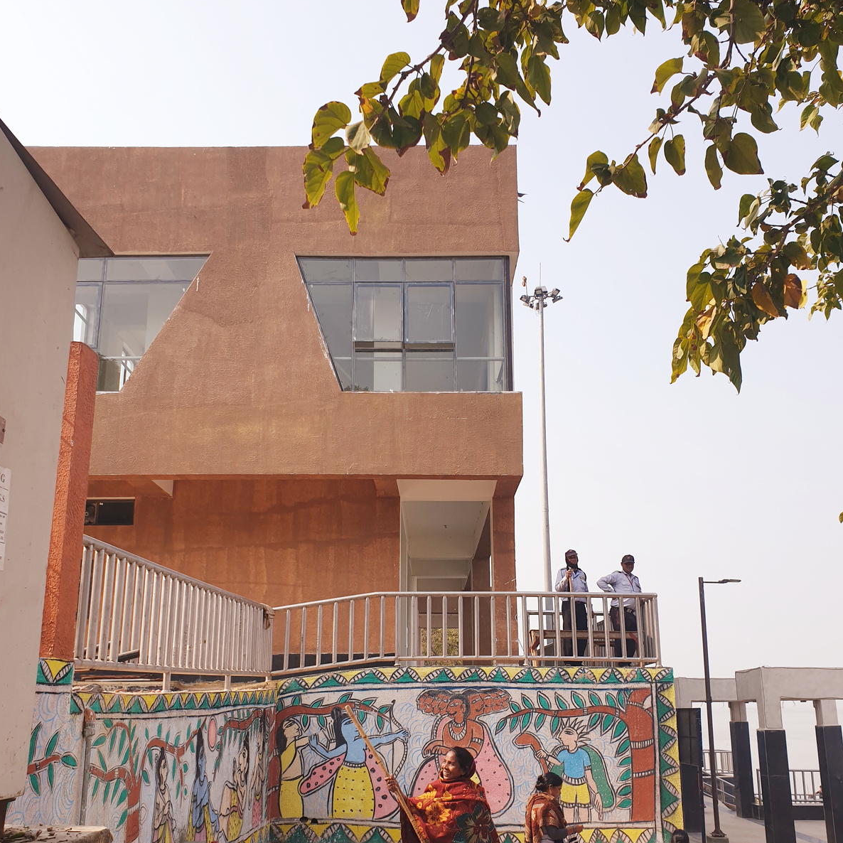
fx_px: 854
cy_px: 478
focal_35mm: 31
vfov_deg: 52.4
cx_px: 417
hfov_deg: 52.5
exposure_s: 1/1091
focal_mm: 4.3
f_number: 2.4
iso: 50
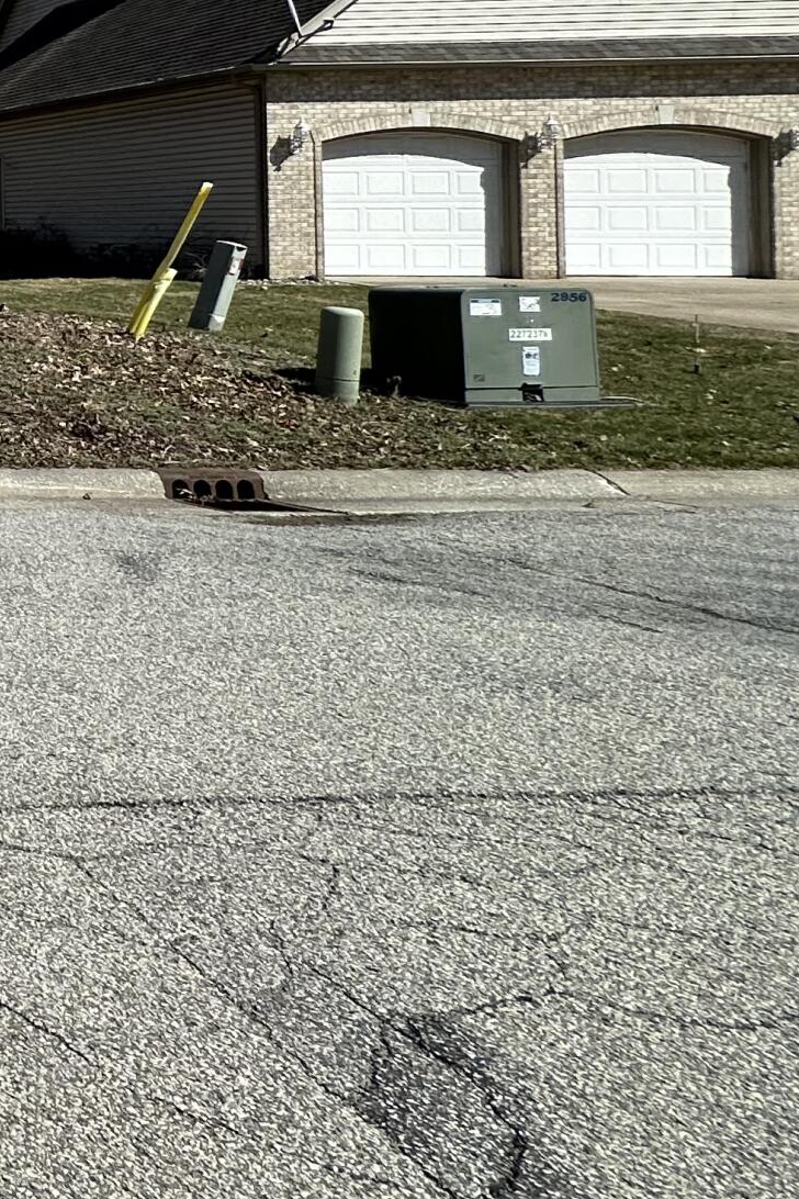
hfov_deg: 18.8
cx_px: -831
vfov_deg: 45.4
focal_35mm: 40
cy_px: 199
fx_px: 1332
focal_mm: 2.22
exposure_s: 1/2257
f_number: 2.2
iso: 50
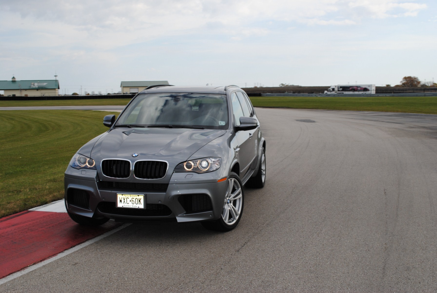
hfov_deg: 44.9
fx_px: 529
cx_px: 218
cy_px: 146
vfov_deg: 30.9
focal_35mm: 44
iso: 100
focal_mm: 29
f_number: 8
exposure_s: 1/200
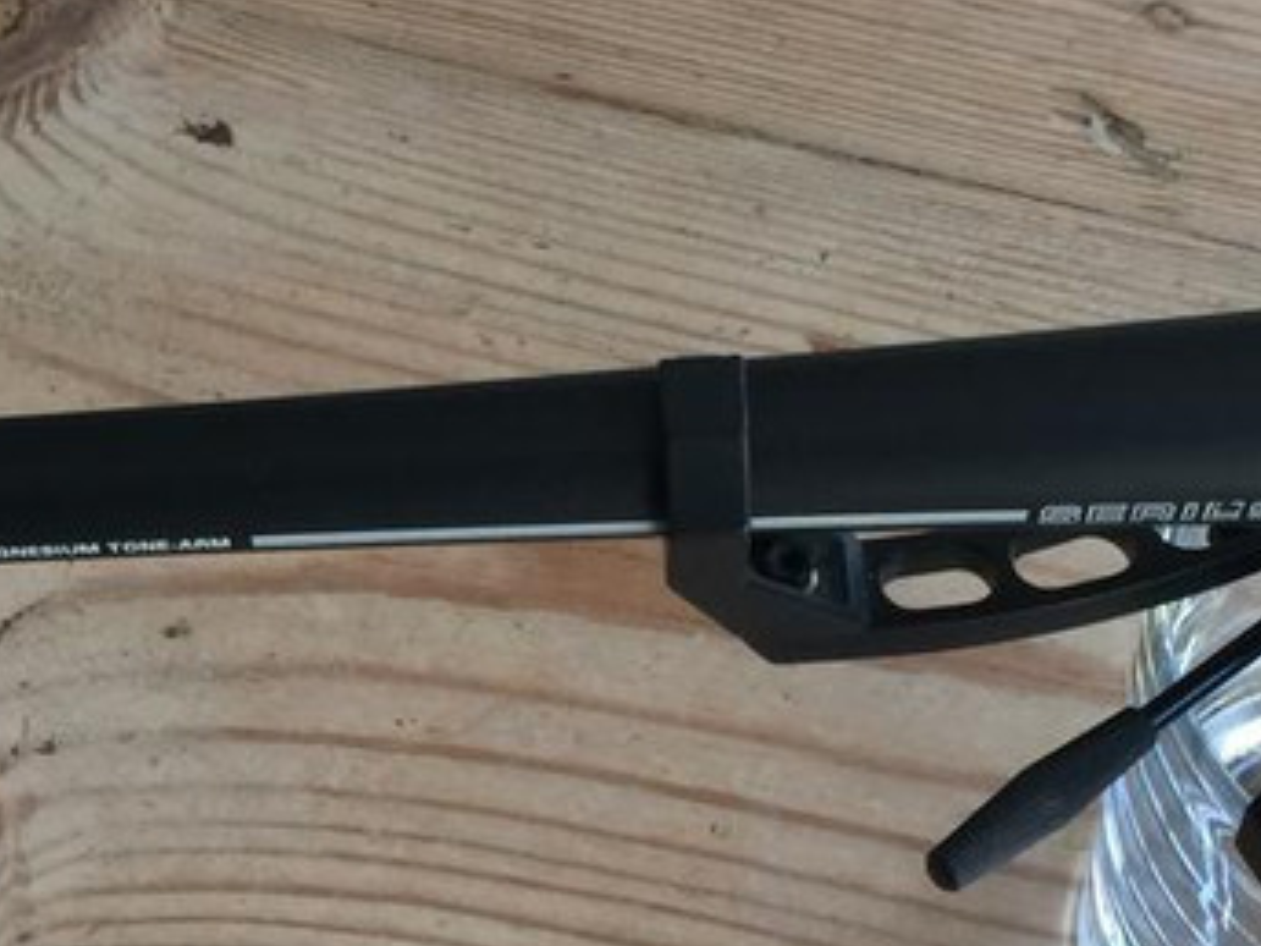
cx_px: 588
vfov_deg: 16.3
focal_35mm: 90
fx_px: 3279
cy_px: 744
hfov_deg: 21.8
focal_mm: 4.15
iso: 50
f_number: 2.2
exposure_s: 1/33
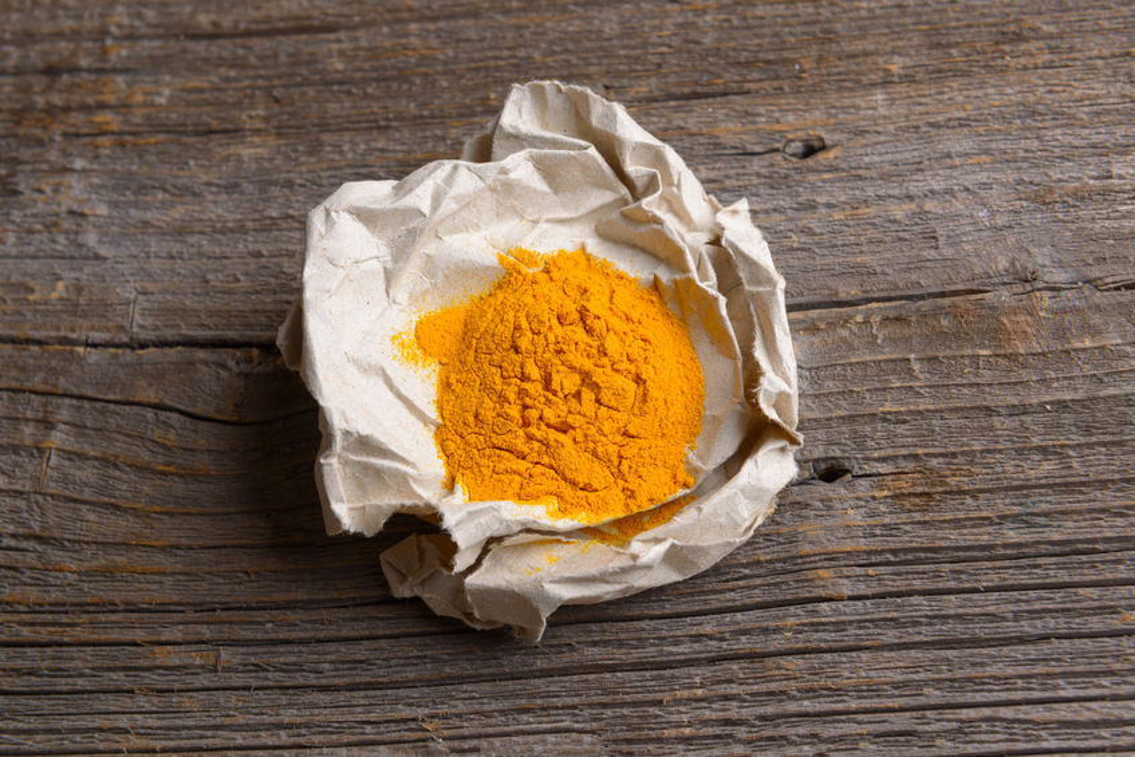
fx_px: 2207
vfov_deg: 19.5
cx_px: 568
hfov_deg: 28.8
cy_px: 378
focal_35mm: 70
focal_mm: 70
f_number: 11
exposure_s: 1/160
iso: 125
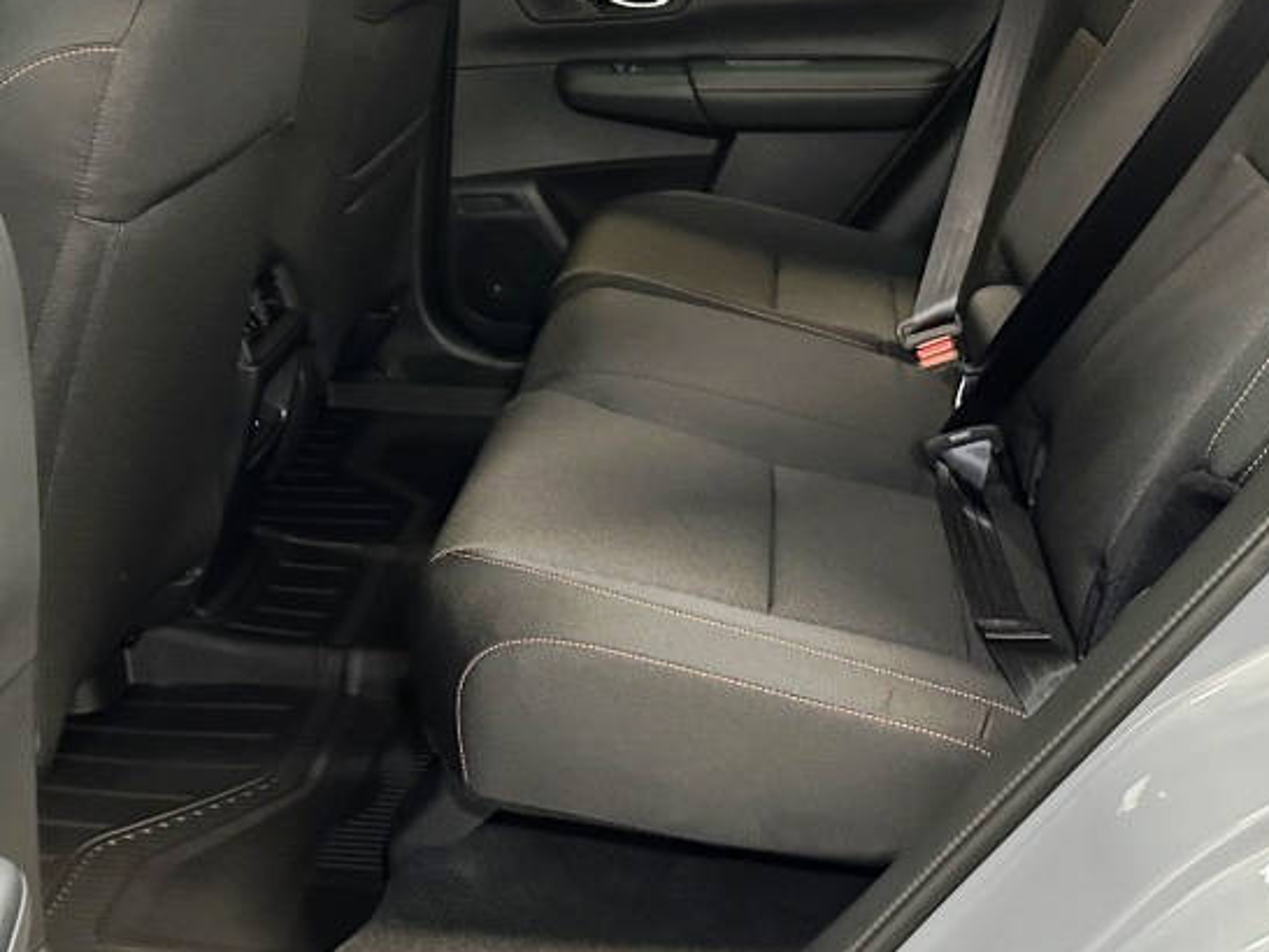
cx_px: 595
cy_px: 251
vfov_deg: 31.7
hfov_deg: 42.0
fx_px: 1650
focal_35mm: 45
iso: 800
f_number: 1.78
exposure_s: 1/30
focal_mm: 6.86
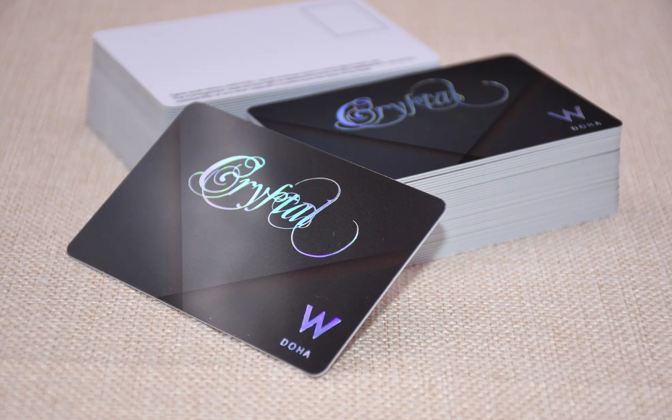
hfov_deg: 19.3
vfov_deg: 12.1
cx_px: 335
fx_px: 1978
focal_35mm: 108
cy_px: 209
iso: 100
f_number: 5
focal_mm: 70
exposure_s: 1/125
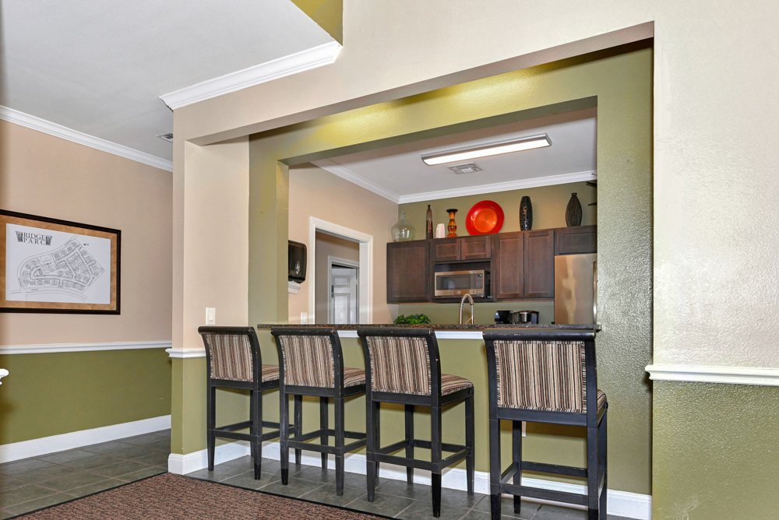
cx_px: 390
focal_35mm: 22
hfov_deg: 79.8
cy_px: 260
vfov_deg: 58.4
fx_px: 465
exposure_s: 1/60
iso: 2500
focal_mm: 21.5
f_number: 8
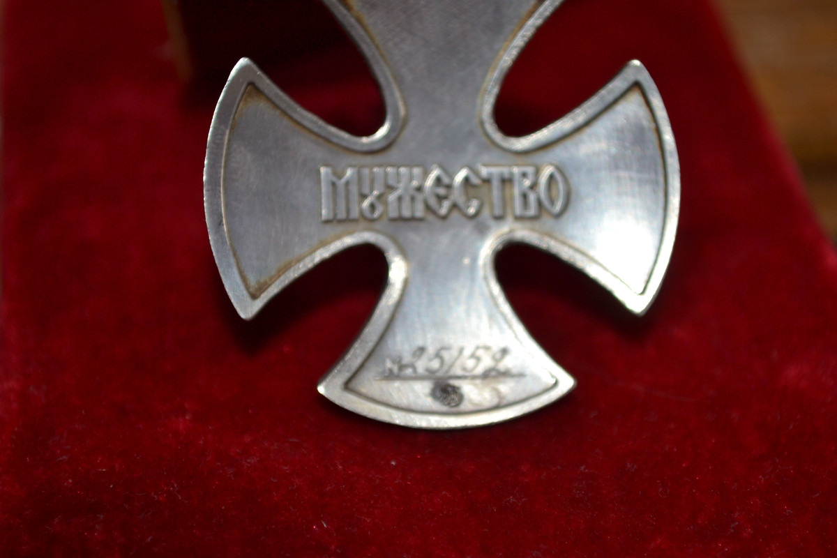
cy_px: 279
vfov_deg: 16.6
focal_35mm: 82
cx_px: 418
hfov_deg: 24.6
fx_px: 1918
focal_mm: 55
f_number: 5.6
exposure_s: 1/30
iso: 160
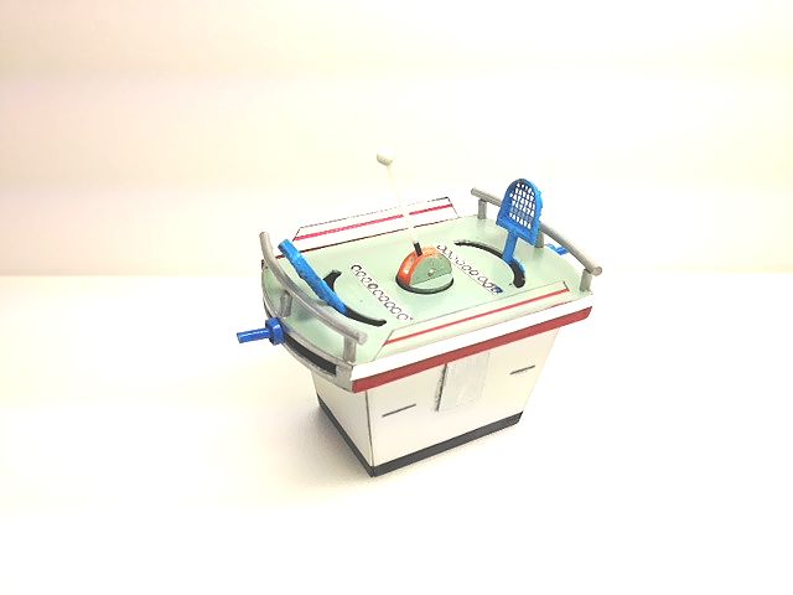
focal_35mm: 33
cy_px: 298
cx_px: 396
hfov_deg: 55.4
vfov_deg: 42.9
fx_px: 756
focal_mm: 4.13
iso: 50
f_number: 2.4
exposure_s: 1/661
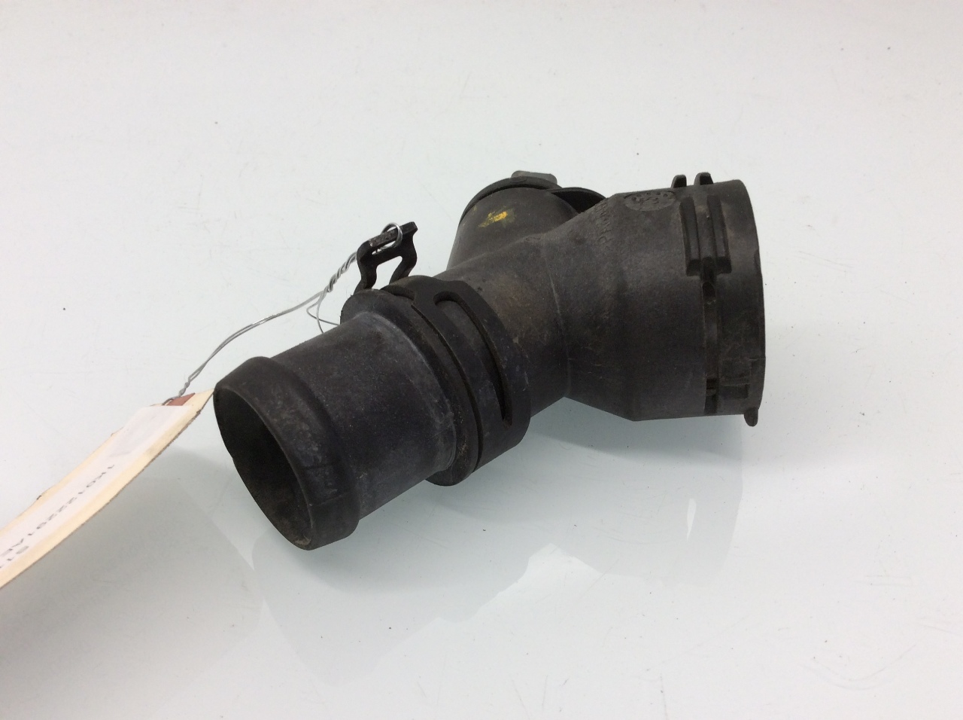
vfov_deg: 44.1
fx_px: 889
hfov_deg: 56.9
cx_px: 482
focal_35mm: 32
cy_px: 360
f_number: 2.4
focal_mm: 3.3
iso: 40
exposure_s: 1/60
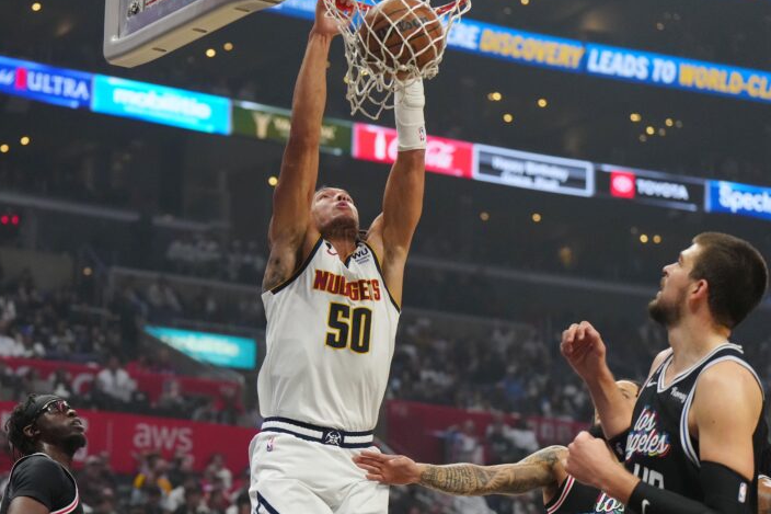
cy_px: 292
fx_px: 2398
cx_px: 263
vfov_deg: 12.2
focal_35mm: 112
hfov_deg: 18.2
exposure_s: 1/1600
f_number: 2.8
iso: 3200
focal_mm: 77
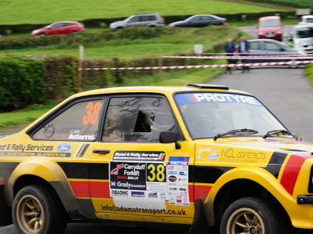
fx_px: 1473
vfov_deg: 9.1
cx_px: 205
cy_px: 104
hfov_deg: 12.1
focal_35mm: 163
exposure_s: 1/640
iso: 1000
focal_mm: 87
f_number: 7.1
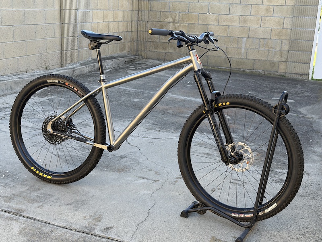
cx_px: 161
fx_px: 446
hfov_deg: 39.7
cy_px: 121
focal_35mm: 48
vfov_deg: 30.3
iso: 80
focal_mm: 6.76
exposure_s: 1/439
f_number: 1.78
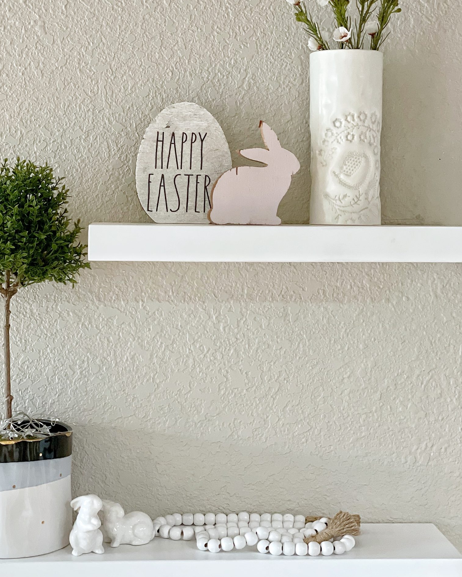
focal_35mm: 69
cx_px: 171
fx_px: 1179
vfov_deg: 27.4
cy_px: 221
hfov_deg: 22.1
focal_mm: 6
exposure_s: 1/40
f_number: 2
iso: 400
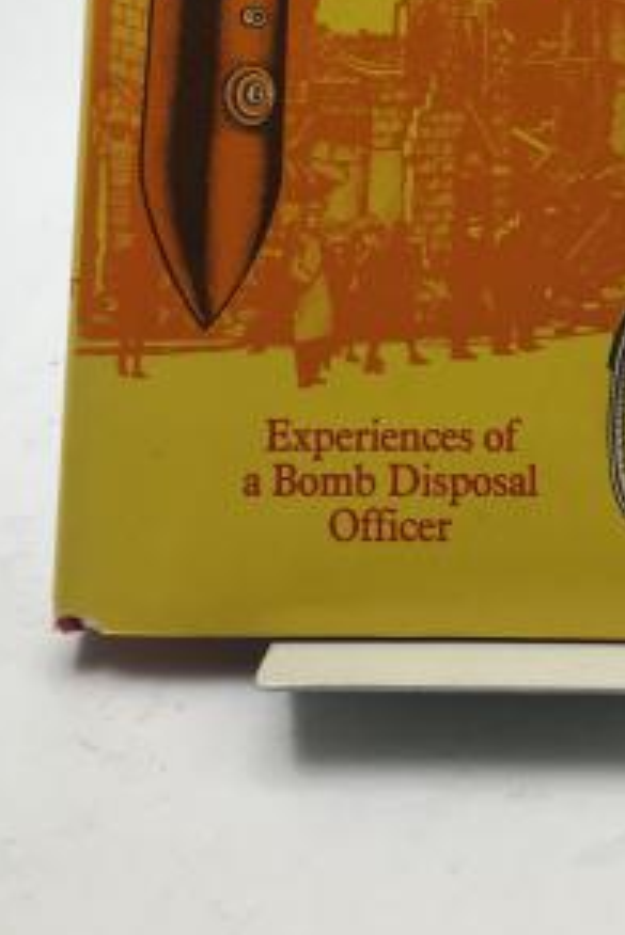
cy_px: -48
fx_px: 1717
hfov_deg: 20.3
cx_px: 529
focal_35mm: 66
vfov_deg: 28.2
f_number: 2.2
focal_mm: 4.15
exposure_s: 1/100
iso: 32
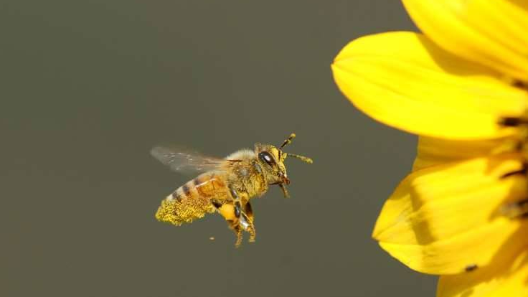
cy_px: 195
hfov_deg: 7.9
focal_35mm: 272
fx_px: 3808
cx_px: 233
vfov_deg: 4.5
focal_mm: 150
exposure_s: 1/1000
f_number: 4
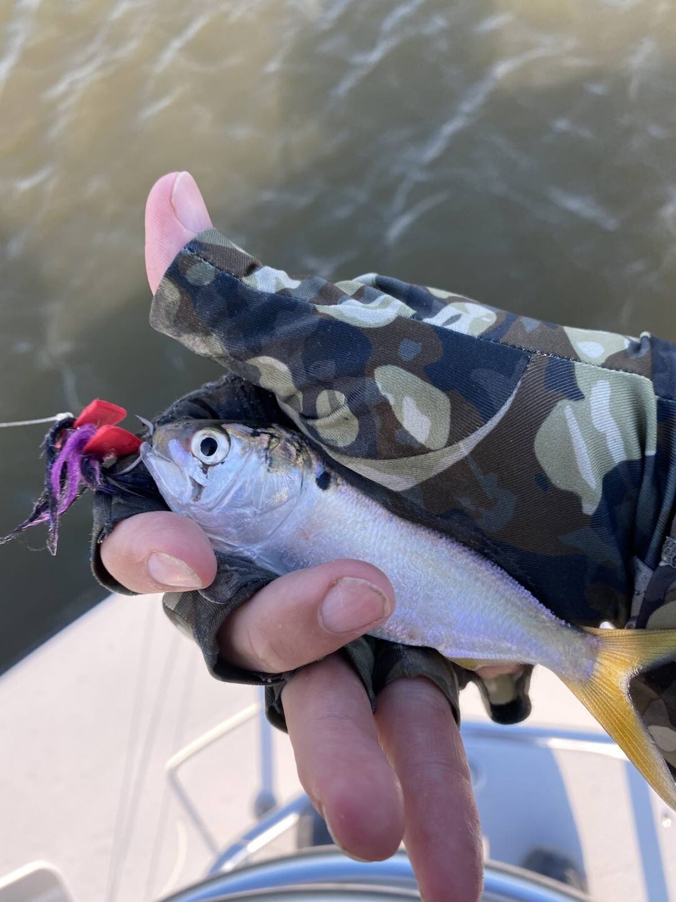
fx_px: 677
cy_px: 451
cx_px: 338
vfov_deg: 67.3
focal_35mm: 26
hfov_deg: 53.1
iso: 32
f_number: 1.8
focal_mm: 4.25
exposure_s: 1/312
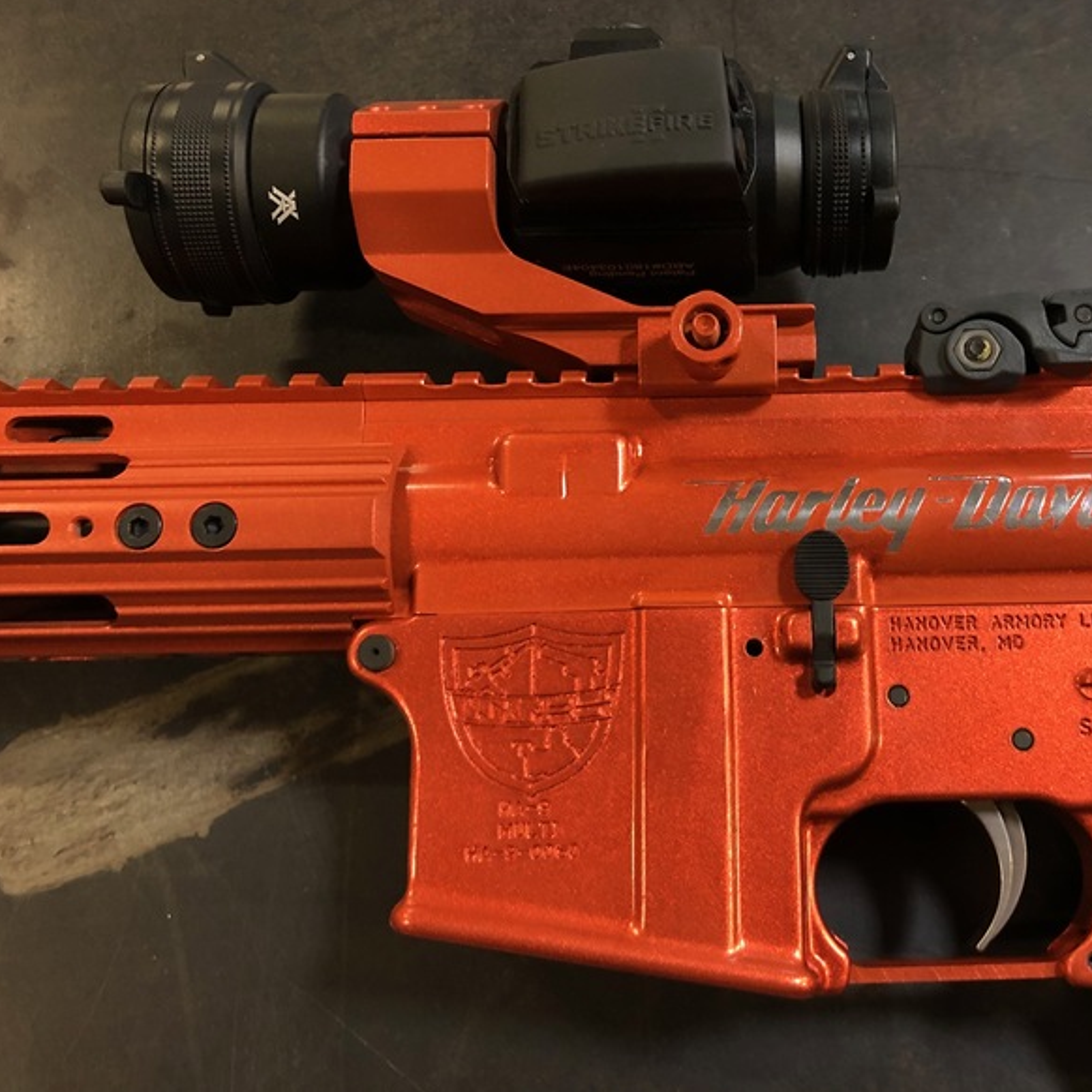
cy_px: 537
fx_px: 1213
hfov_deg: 47.6
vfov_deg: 48.4
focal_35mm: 34
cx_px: 739
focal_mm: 4
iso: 50
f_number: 1.8
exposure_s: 1/15
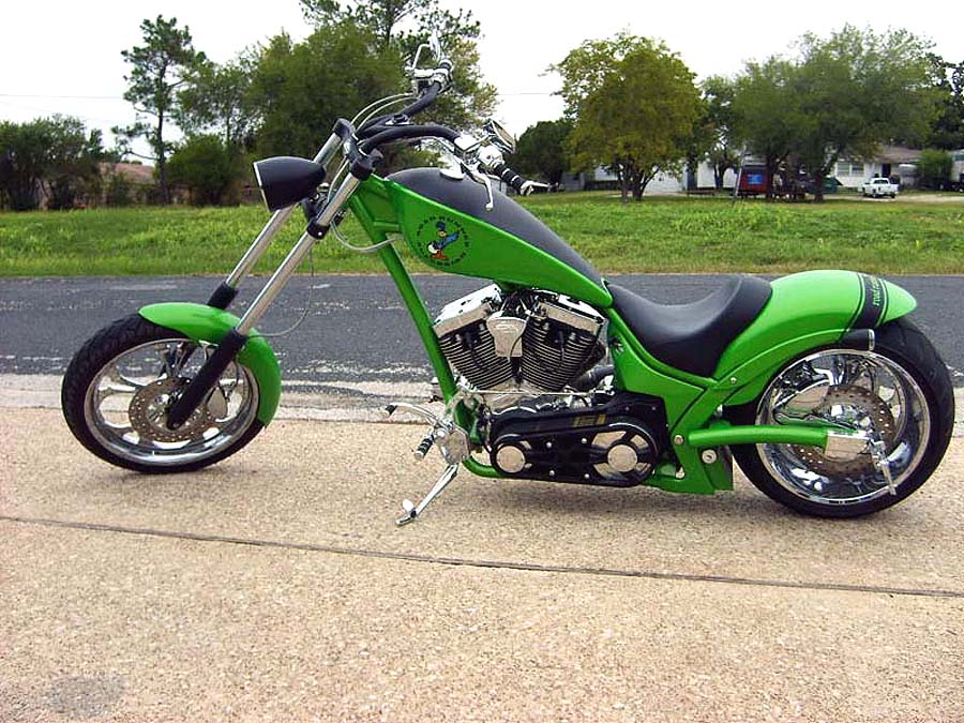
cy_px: 362
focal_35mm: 35
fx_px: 975
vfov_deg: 40.7
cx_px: 482
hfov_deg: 52.6
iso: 50
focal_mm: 5.8
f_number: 2.8
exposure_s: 1/750
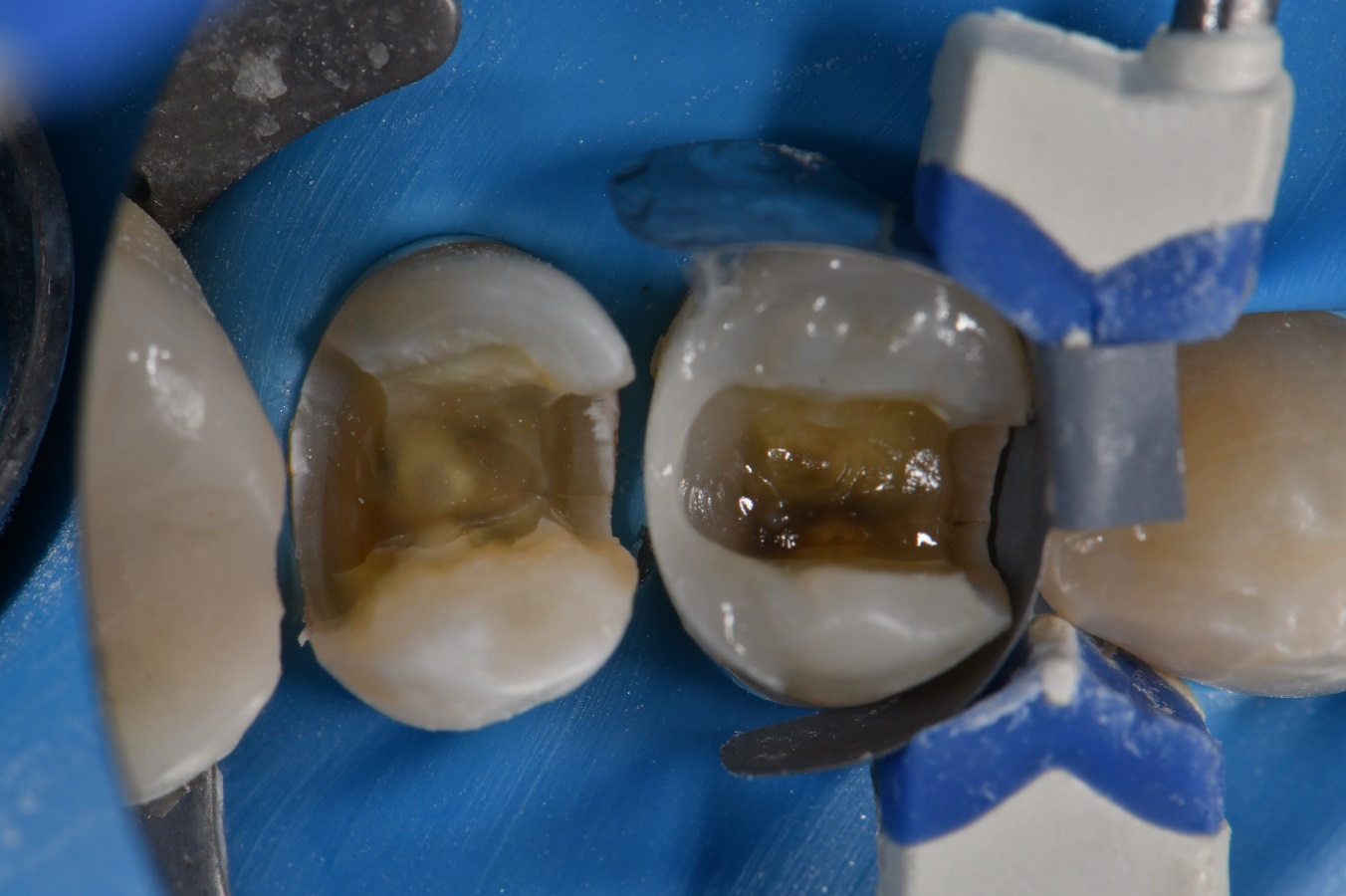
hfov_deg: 13.1
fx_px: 5867
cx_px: 673
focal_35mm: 157
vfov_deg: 8.7
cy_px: 448
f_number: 32
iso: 200
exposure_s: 1/160
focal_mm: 105
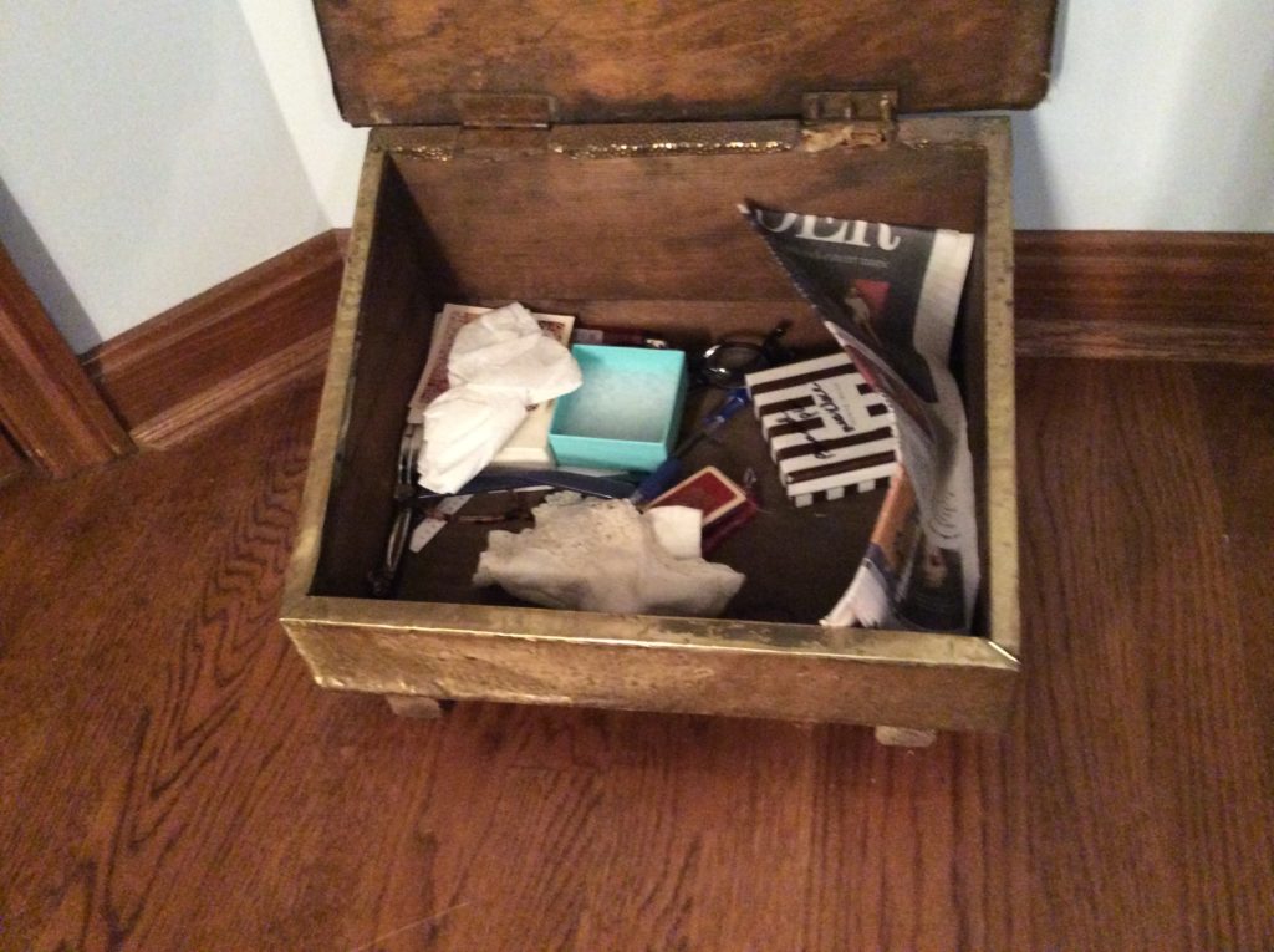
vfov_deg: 42.8
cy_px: 476
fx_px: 1213
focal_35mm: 33
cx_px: 637
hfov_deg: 55.4
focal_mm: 3.3
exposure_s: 1/15
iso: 500
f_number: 2.4
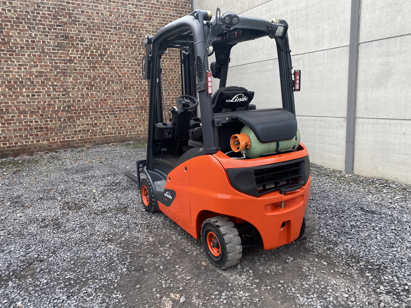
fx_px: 309
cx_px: 206
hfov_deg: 67.3
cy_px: 154
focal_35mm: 26
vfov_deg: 53.1
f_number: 1.8
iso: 32
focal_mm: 4.25
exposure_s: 1/140
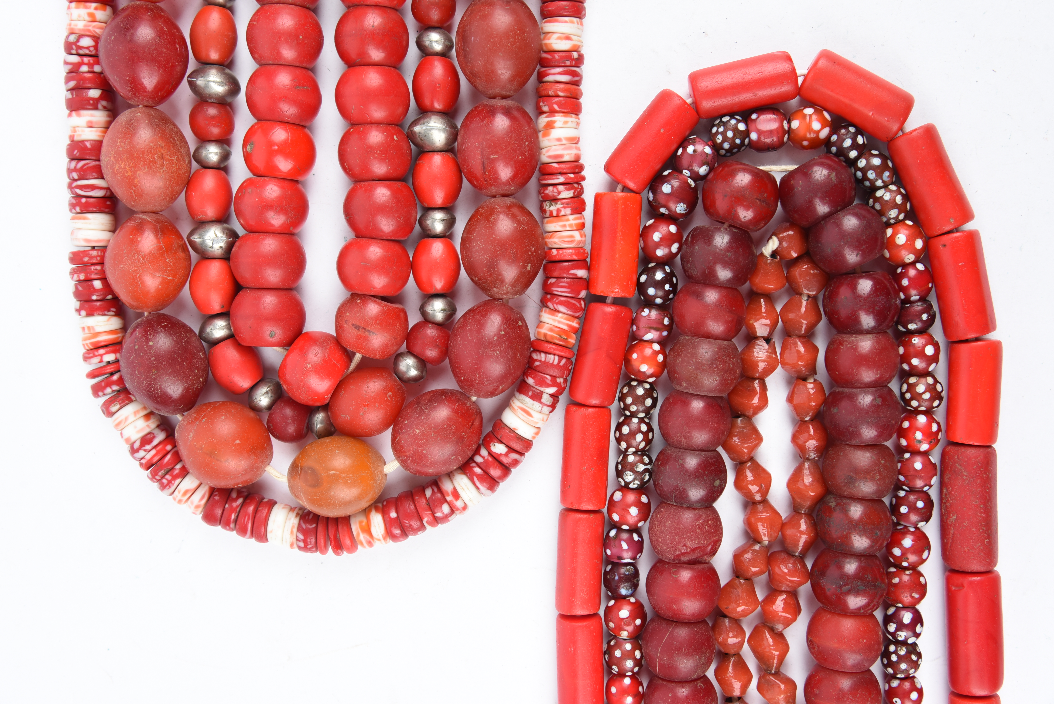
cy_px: 352
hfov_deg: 39.6
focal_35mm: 50
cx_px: 527
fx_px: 1464
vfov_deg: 27.0
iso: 400
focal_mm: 50
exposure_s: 1/100
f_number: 9
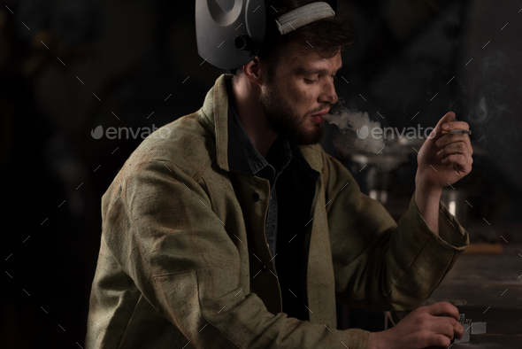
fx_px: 2756
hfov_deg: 10.8
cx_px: 261
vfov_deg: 7.2
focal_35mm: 190
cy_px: 174
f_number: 3.2
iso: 160
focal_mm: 190
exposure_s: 1/200
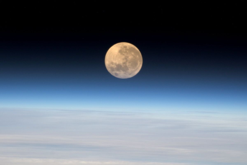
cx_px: 124
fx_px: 2333
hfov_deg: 6.1
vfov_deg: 4.0
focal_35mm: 340
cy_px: 82
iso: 400
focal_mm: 340
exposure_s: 1/1600
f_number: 6.3
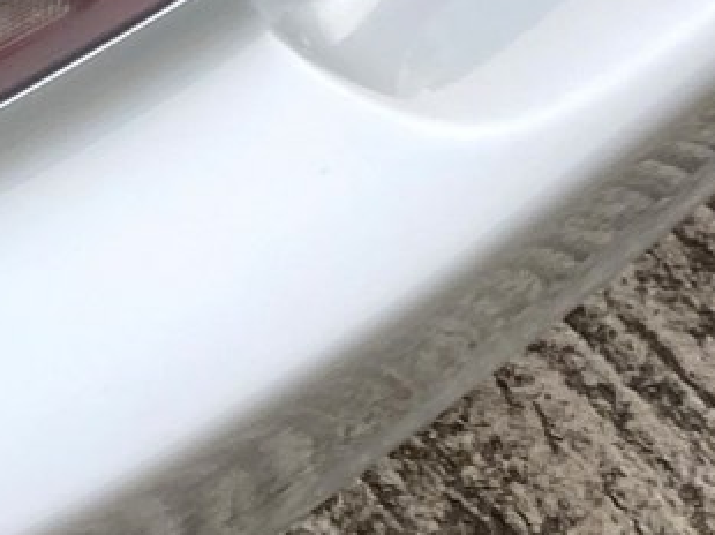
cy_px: -694
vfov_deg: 8.2
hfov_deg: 11.0
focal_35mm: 168
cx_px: -597
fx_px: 3467
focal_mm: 4.25
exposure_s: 1/549
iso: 32
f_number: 1.8
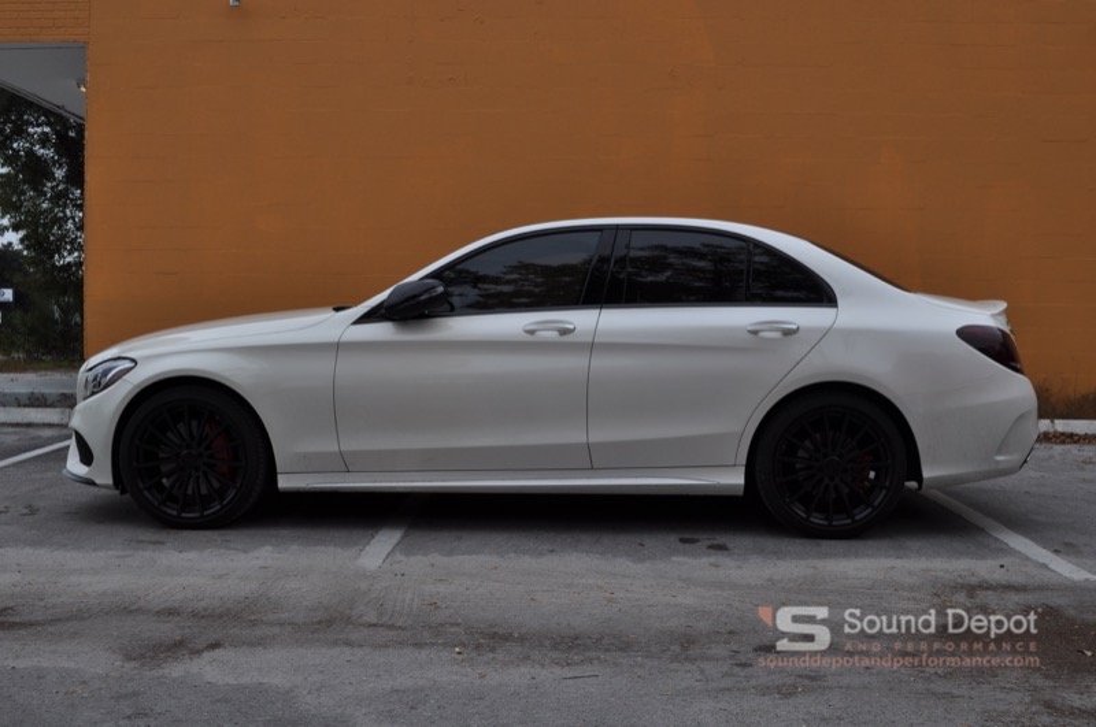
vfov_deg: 34.1
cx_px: 548
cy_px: 364
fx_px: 1186
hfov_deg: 49.6
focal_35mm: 39
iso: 200
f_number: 9
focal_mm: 26
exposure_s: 1/320
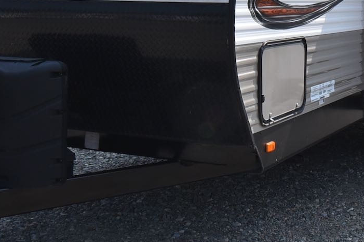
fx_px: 546
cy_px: -5
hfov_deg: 36.5
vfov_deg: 23.9
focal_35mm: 54
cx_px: 239
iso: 200
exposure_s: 1/400
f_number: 10
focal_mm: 14
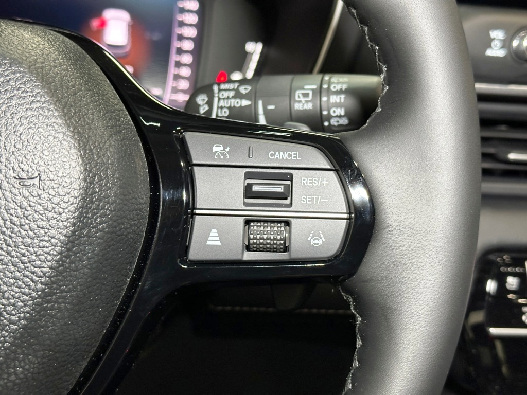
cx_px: 264
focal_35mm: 48
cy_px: 198
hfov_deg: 39.7
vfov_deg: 30.3
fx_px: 731
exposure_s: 1/40
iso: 400
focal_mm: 6.86
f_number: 1.78
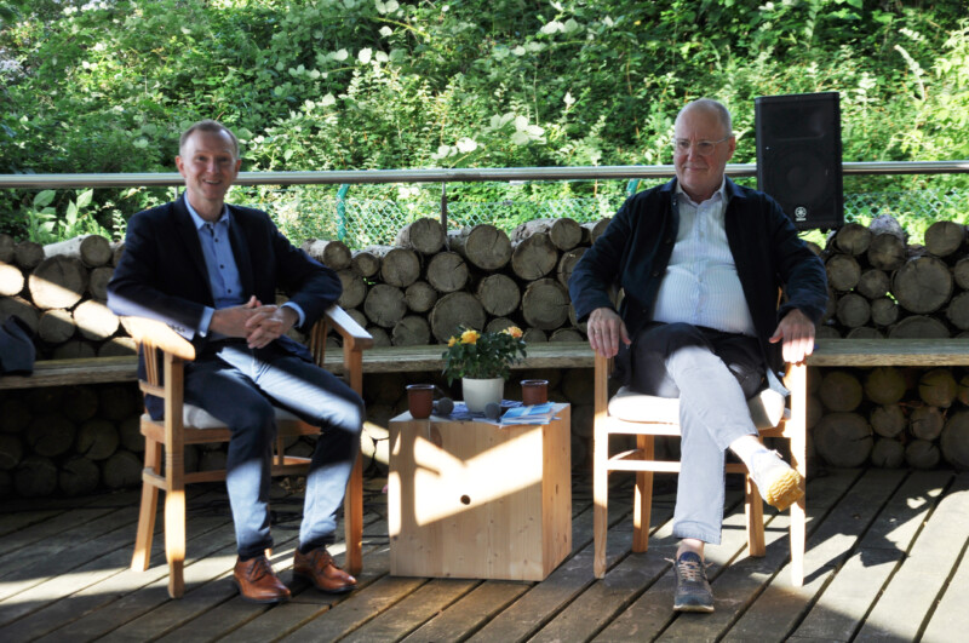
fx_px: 2500
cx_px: 484
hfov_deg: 21.9
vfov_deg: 14.7
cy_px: 322
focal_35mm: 93
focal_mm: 62
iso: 200
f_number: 5.3
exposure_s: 1/125
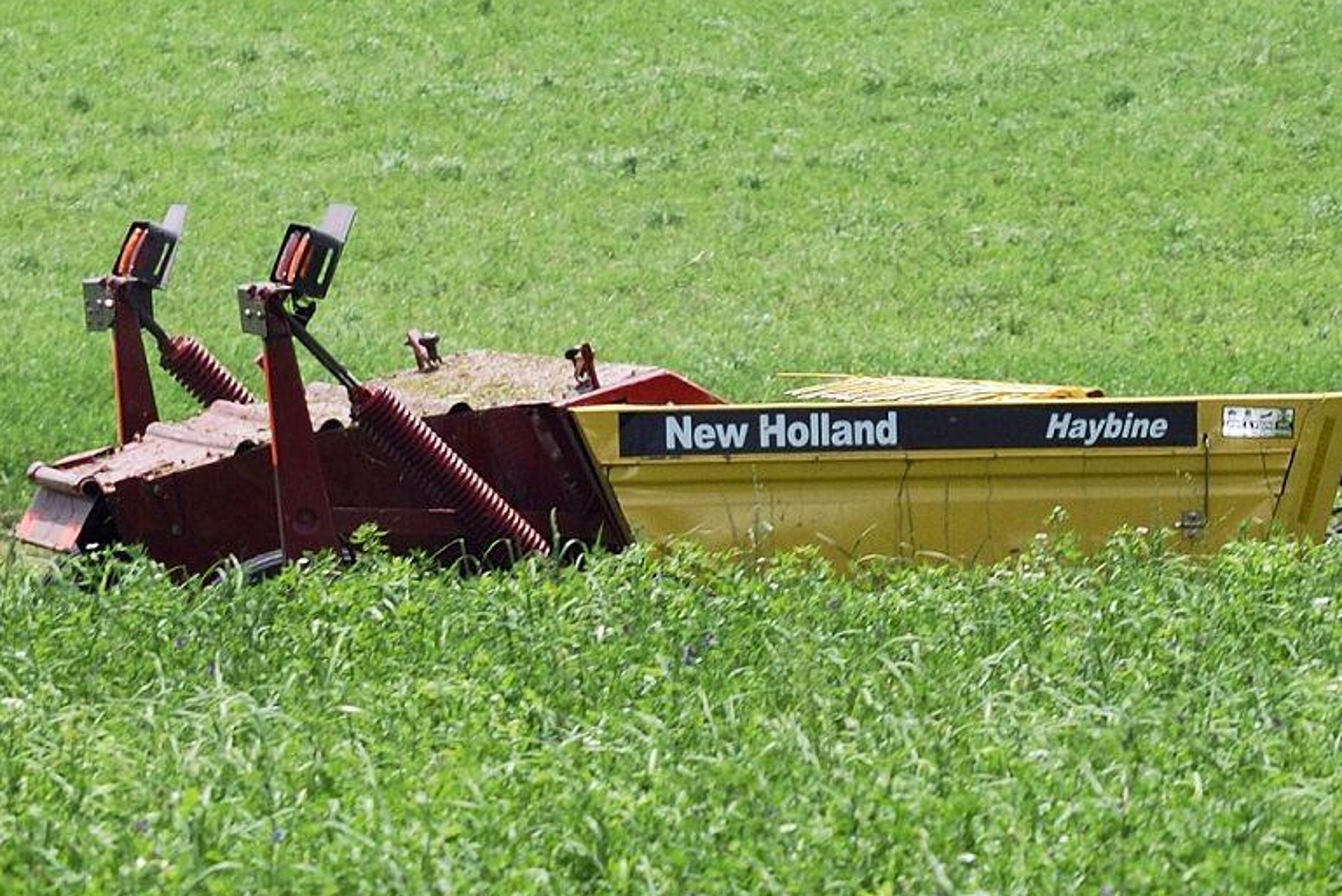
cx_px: 2040
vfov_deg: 2.9
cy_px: 438
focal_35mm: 478
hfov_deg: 4.3
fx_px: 17832
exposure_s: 1/250
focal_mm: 98
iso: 100
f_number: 7.1
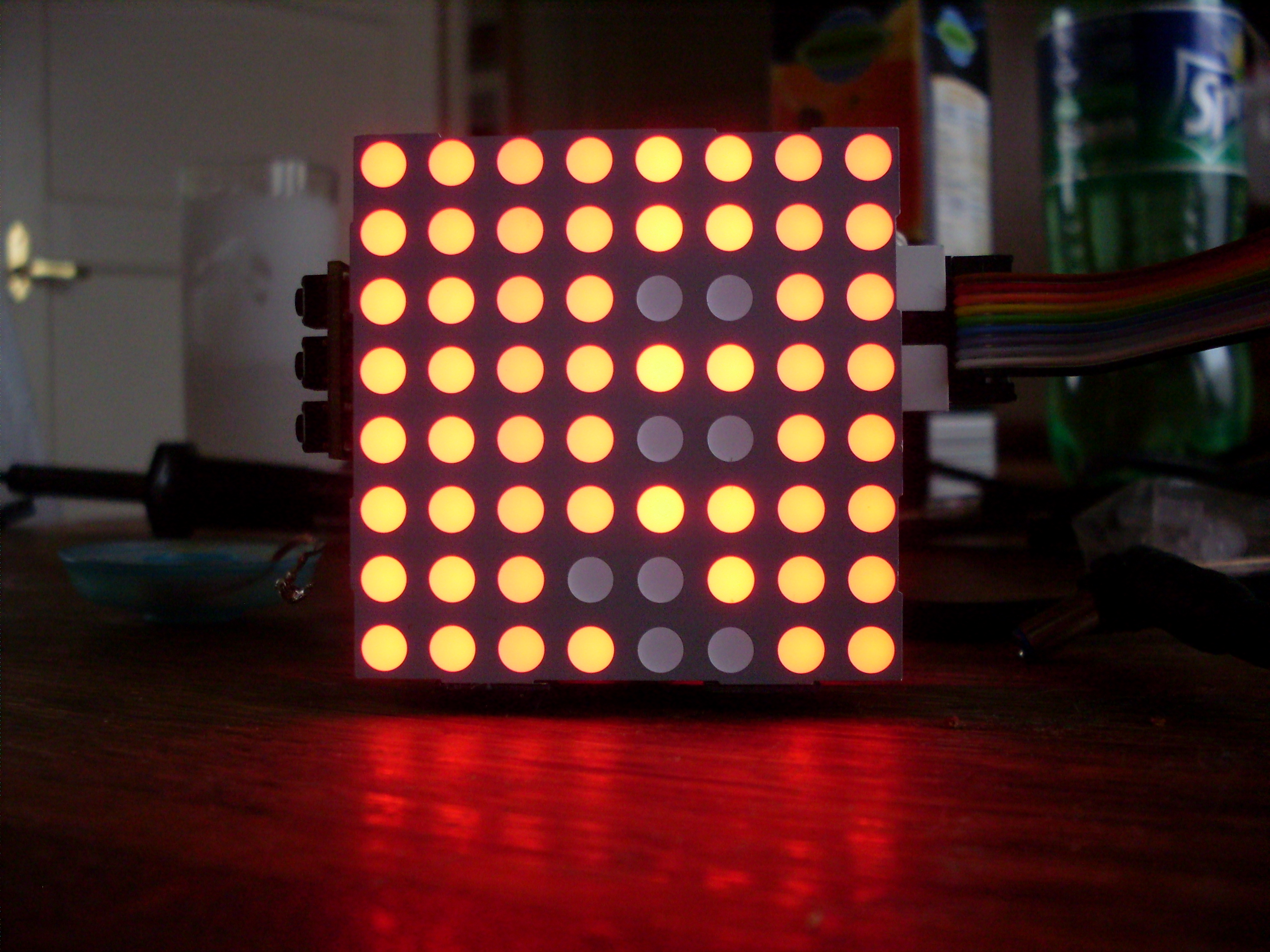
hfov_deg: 49.0
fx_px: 1394
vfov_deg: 37.7
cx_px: 635
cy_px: 476
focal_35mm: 38
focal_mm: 6.3
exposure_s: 1/45
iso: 200
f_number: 2.8
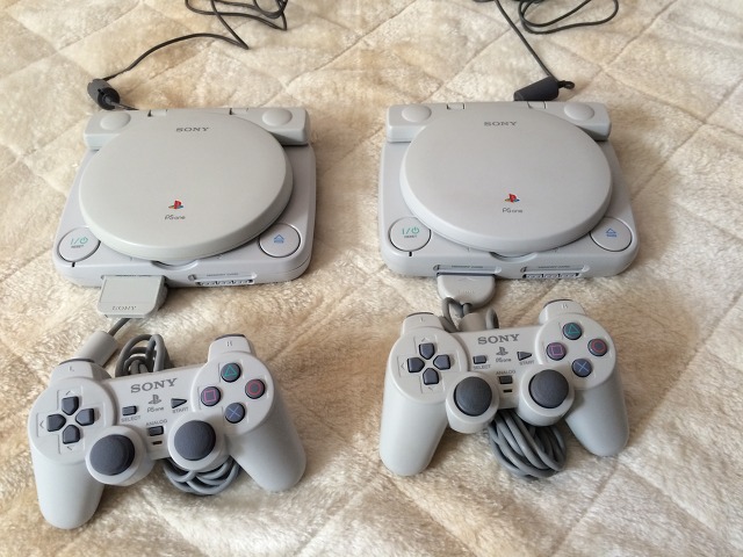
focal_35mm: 29
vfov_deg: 48.2
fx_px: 622
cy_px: 278
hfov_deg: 61.7
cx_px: 372
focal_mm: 4.15
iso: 50
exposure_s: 1/30
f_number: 2.2
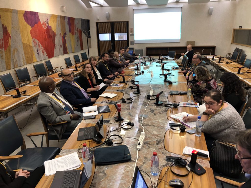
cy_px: 94
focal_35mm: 28
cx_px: 126
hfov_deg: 63.4
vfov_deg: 49.7
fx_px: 203
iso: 50
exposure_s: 1/17
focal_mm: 3.99
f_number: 1.8
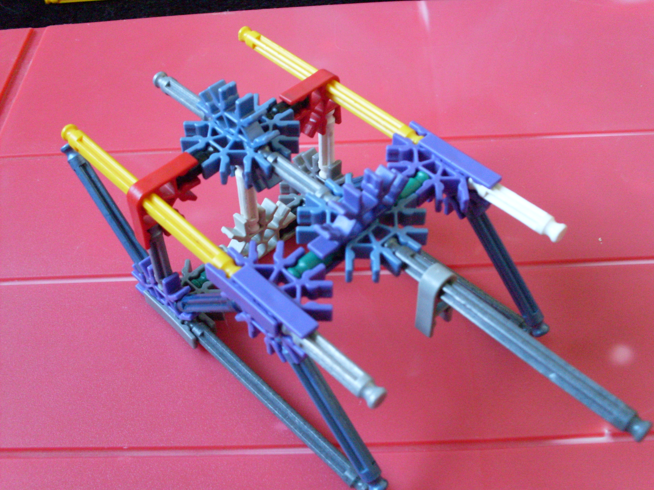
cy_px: 245
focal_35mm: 49
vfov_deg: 29.7
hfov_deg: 38.9
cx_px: 327
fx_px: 926
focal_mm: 8.1
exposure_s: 1/15
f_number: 3.1
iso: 200
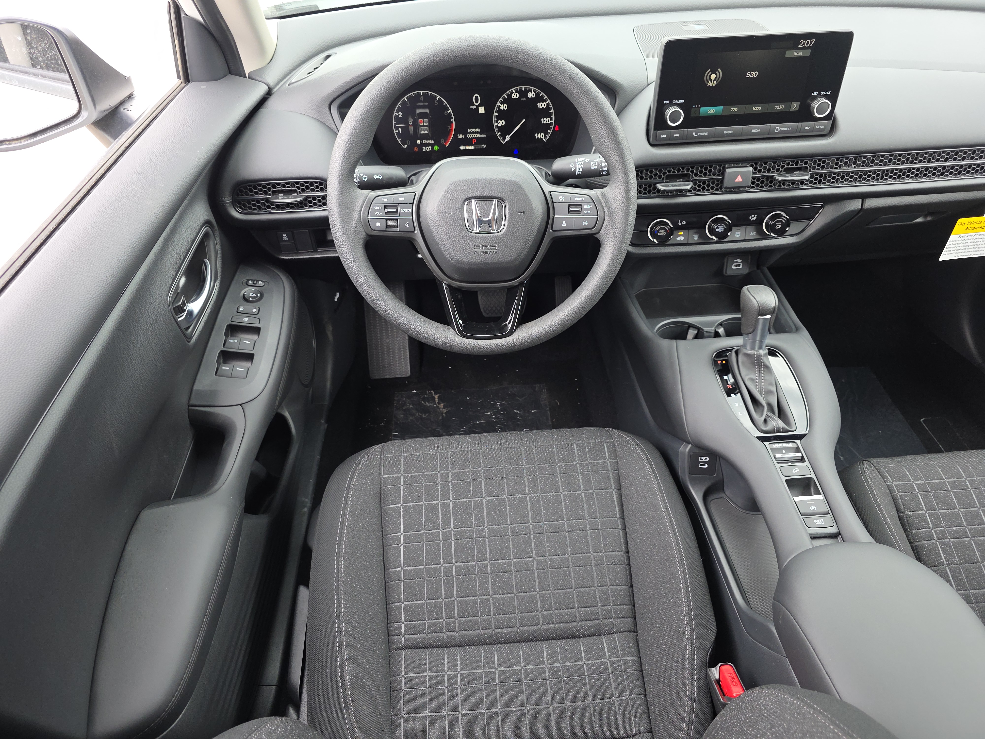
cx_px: 492
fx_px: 654
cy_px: 370
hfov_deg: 73.9
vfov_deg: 58.9
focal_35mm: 23
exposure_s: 1/180
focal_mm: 6.3
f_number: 1.7
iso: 80
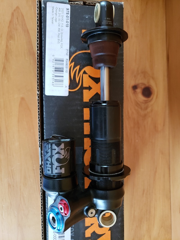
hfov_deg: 53.1
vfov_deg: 67.3
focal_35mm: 26
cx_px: 90
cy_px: 120
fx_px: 180
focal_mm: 4.3
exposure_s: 1/20
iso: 250
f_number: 1.5
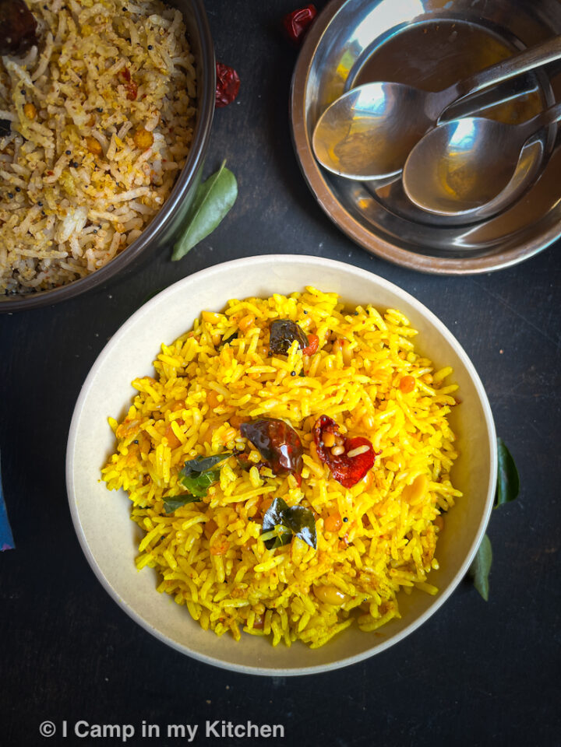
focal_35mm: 26
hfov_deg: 53.1
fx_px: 562
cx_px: 280
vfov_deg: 67.3
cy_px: 374
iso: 32
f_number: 1.5
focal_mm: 5.7
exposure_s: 1/140
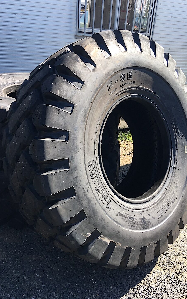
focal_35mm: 31
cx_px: 107
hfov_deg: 40.5
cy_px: 149
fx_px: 253
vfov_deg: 61.2
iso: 25
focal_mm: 4.15
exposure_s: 1/298
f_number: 2.2
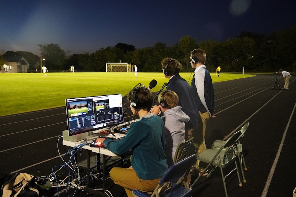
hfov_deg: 59.5
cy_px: 98
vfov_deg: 41.7
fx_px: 259
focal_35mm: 32
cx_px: 148
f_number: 4
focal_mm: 21
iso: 6400
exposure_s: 1/50
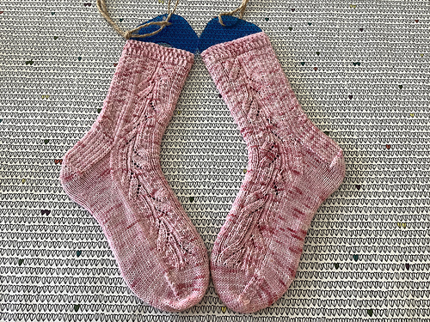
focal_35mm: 31
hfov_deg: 58.4
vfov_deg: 45.4
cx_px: 215
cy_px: 161
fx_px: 385
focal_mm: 3.3
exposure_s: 1/60
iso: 64
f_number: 2.4
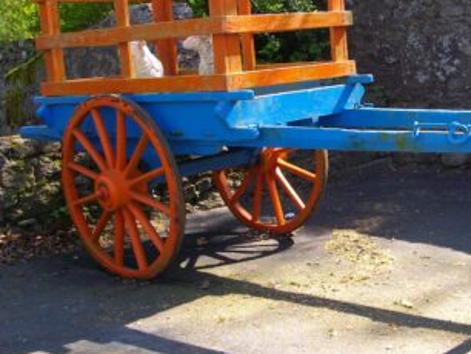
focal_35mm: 62
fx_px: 844
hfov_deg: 30.8
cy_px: 139
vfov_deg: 23.6
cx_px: 328
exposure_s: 1/156
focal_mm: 7.1
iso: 80
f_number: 3.2
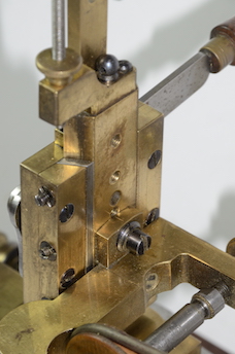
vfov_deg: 11.0
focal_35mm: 187
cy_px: 203
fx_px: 1834
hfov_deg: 7.3
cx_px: 100
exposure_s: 1/60
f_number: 11
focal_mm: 105
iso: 800
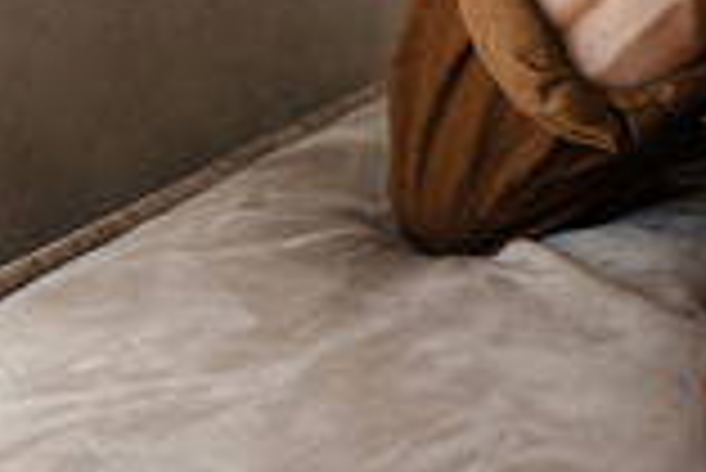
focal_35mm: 113
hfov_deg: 16.3
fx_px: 2218
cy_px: -328
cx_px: 1106
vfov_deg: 11.4
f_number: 3.2
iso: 500
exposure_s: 1/200
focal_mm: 30
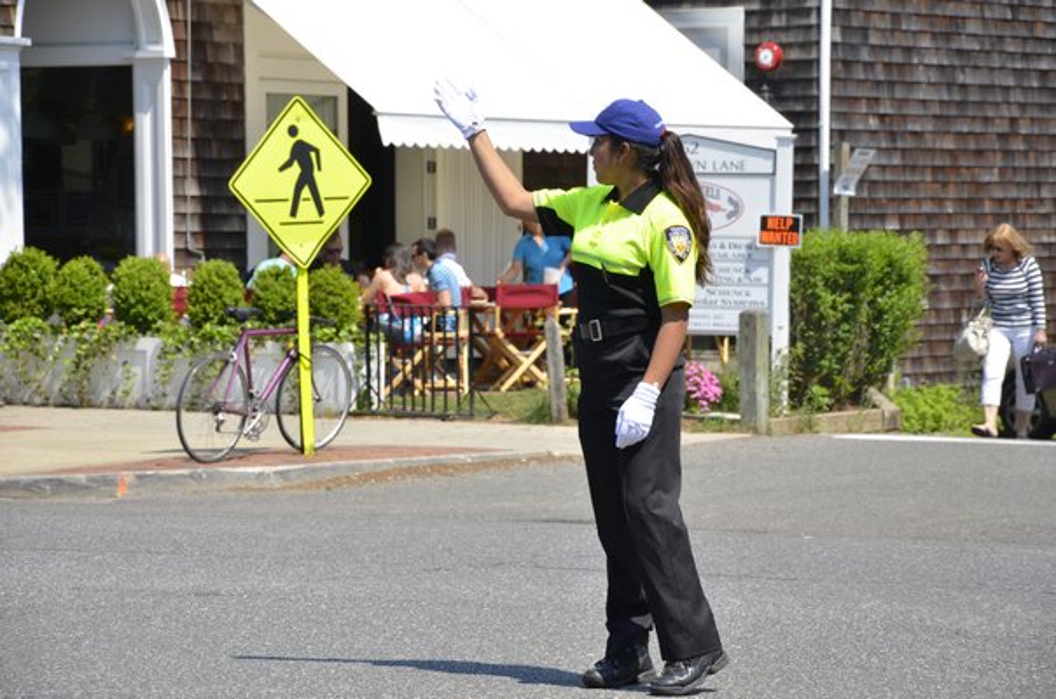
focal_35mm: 158
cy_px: 350
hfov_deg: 13.1
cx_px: 528
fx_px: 4610
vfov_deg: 8.7
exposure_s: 1/1250
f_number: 9
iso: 500
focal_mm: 105
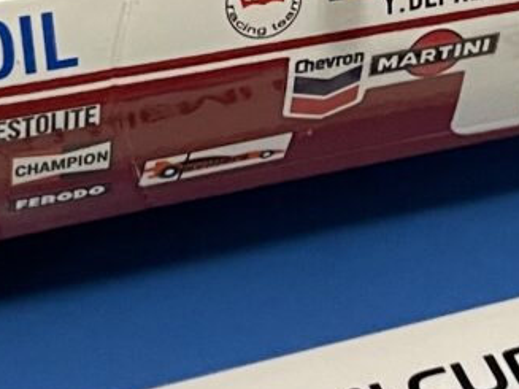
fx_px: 2443
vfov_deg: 9.1
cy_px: 81
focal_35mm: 163
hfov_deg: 12.1
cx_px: 360
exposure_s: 1/60
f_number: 1.6
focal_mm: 4.2
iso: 200
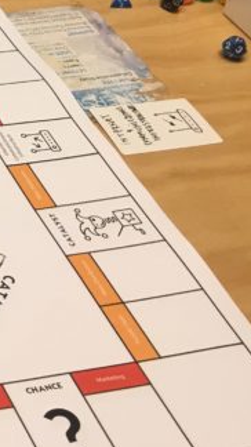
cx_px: -386
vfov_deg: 20.3
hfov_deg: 10.2
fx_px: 1184
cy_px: -54
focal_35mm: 100
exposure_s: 1/33
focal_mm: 4.15
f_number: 2.2
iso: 25
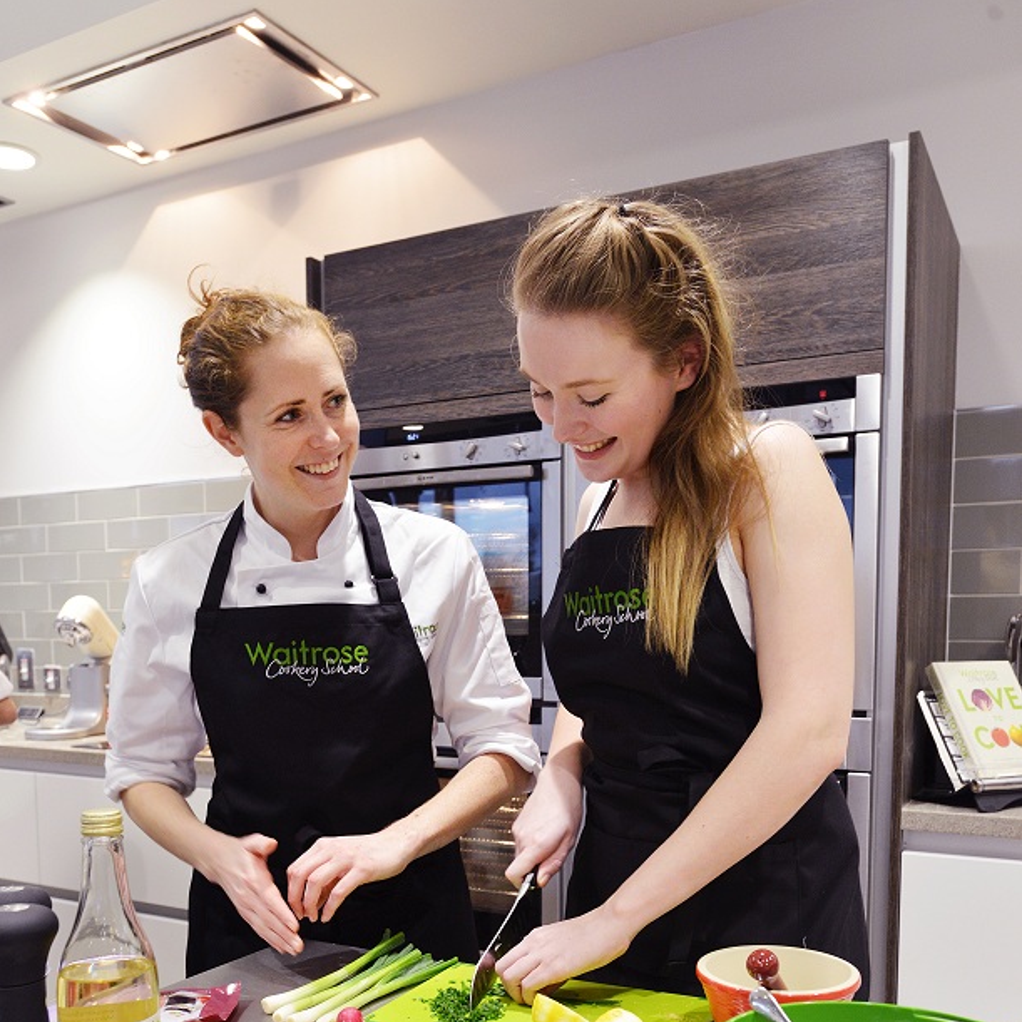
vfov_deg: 49.6
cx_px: 510
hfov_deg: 51.1
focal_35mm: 32
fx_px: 1069
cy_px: 733
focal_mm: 25
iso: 1000
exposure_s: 1/40
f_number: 5
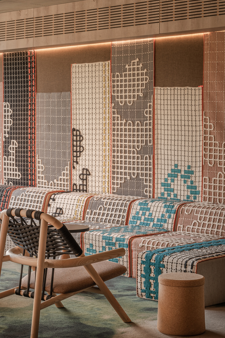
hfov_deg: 16.2
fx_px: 789
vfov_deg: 24.2
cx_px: 98
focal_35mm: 84
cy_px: 157
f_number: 8
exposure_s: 1/50
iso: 200
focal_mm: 69
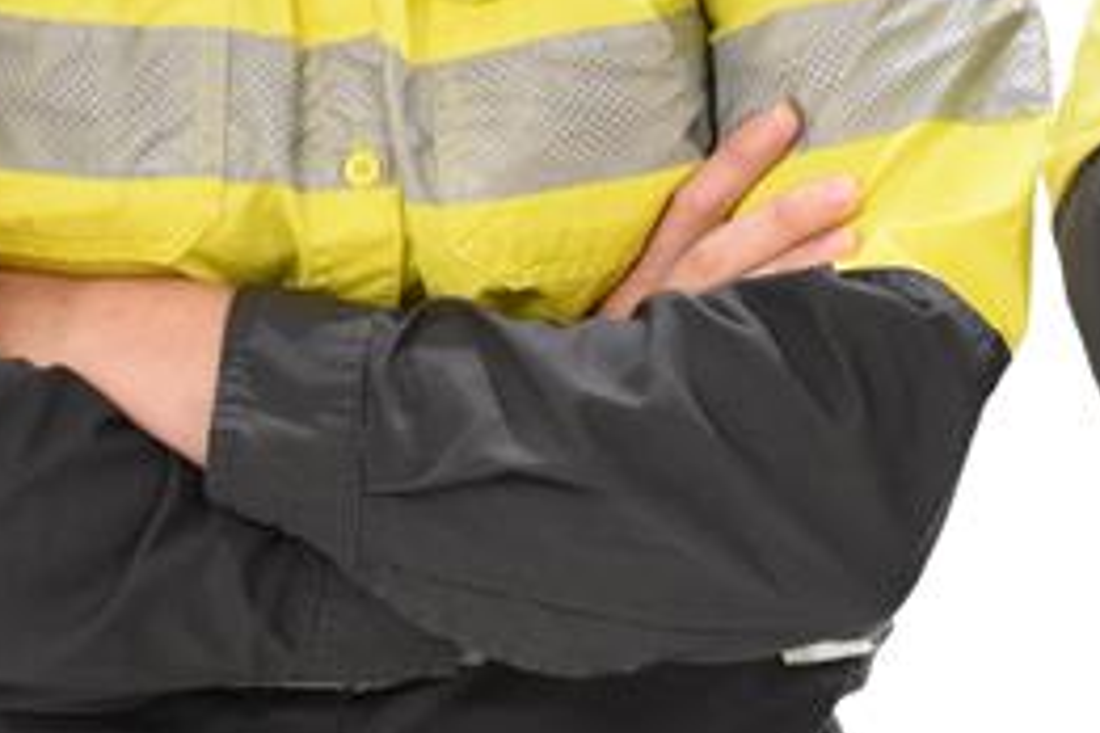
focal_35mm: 207
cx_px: 1087
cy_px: -261
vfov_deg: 6.6
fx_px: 6325
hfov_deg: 9.9
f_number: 6.3
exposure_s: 1/80
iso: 2000
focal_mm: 40
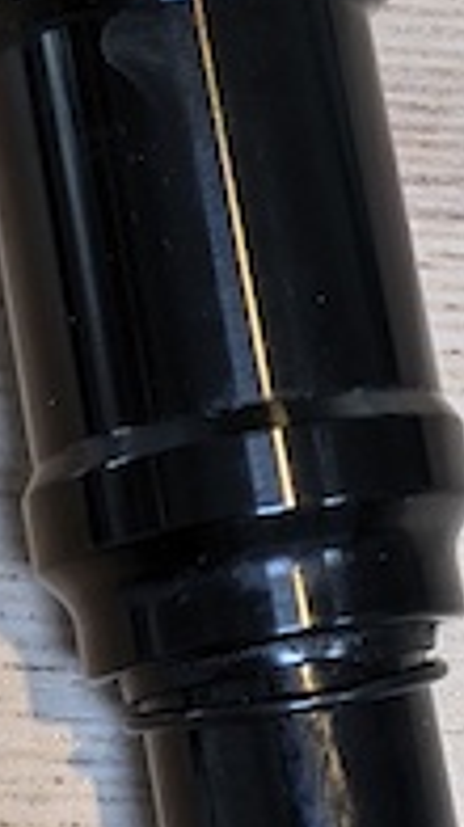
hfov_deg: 10.1
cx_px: 253
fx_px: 2629
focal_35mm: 120
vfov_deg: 17.8
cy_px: 245
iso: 68
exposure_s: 1/40
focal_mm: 4.44
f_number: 1.8
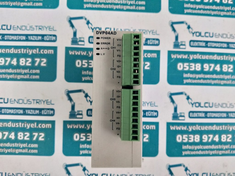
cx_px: 118
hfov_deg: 73.9
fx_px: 156
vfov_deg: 58.9
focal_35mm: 23
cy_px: 88
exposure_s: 1/50
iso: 161
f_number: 1.7
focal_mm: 3.99
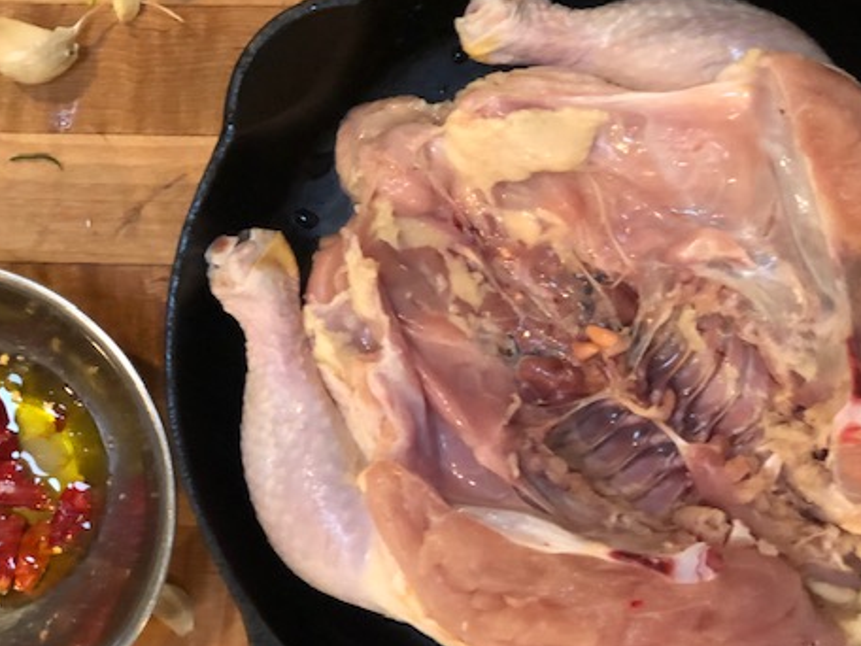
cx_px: 393
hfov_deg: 26.7
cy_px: 232
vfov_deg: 20.1
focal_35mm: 73
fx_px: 1816
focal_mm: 6
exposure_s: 1/13
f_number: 2.4
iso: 160
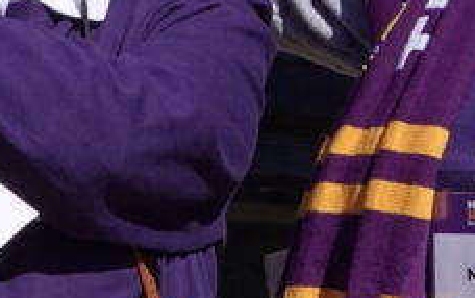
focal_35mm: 247
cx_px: 260
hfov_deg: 8.5
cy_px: 46
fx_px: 3201
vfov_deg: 5.3
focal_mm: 13.29
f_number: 5
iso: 100
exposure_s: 1/1000
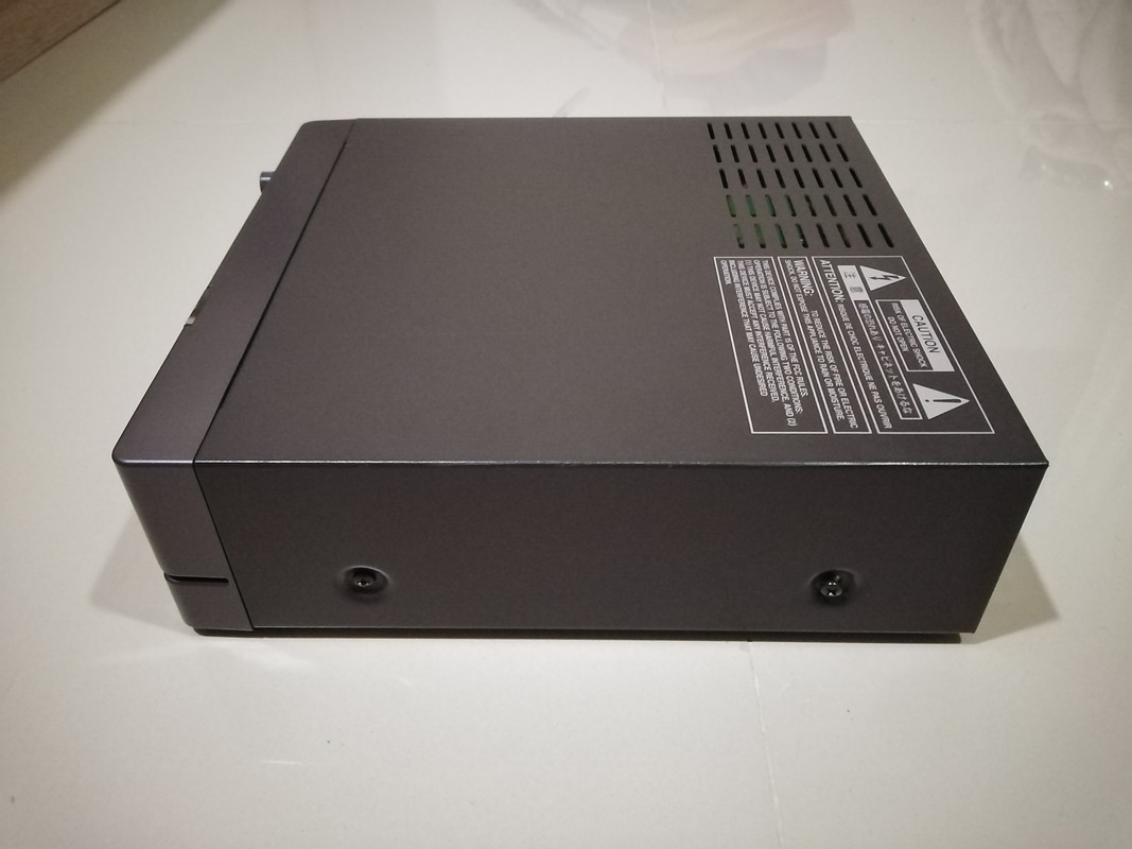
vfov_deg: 53.1
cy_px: 424
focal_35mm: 26
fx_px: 850
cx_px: 566
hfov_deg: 67.3
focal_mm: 3.62
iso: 2654
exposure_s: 1/14.3
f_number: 1.8
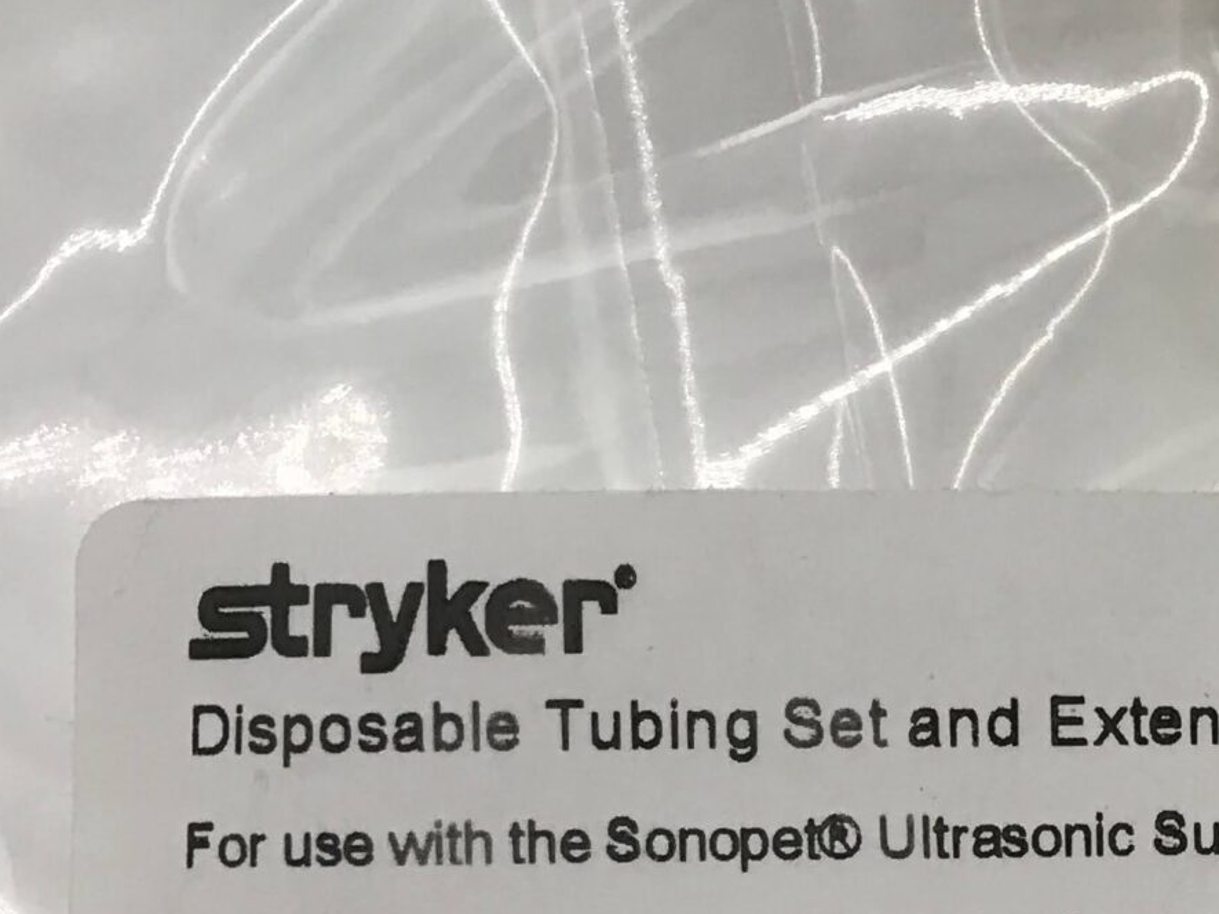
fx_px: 2853
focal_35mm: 81
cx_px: 1711
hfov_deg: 21.2
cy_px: 853
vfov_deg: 17.9
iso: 20
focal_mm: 3.99
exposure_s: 1/40
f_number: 1.8
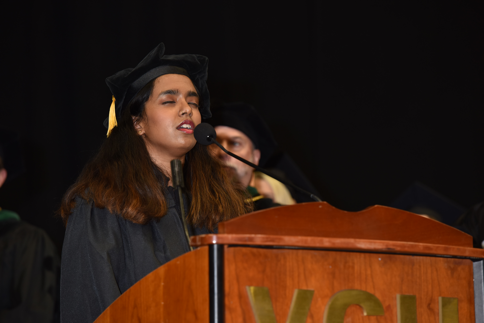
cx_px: 242
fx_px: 2421
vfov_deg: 7.6
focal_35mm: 180
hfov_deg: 11.4
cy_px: 162
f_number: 4.5
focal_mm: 180
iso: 400
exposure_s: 1/60
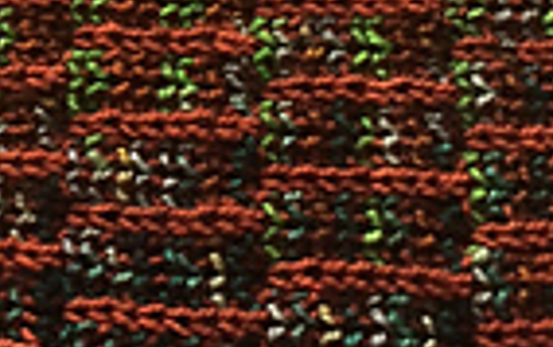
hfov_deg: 18.6
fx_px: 1629
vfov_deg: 11.8
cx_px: -27
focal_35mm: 108
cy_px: -119
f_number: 2.2
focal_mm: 4.15
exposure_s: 1/30
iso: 200
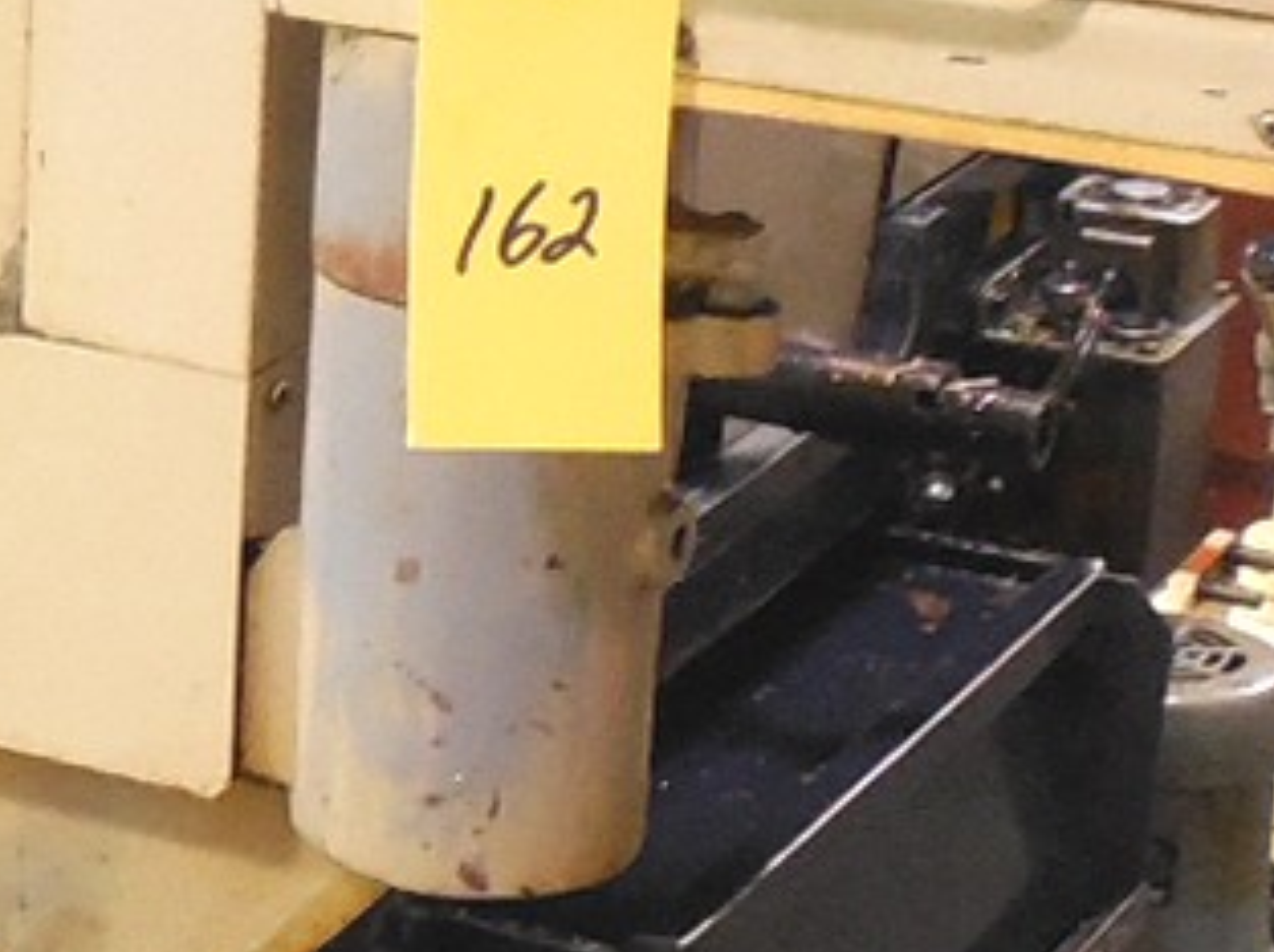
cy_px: 509
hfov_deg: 14.3
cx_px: -700
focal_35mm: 128
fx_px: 4705
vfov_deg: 11.6
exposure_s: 1/10
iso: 400
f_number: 3.3
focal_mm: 4.5
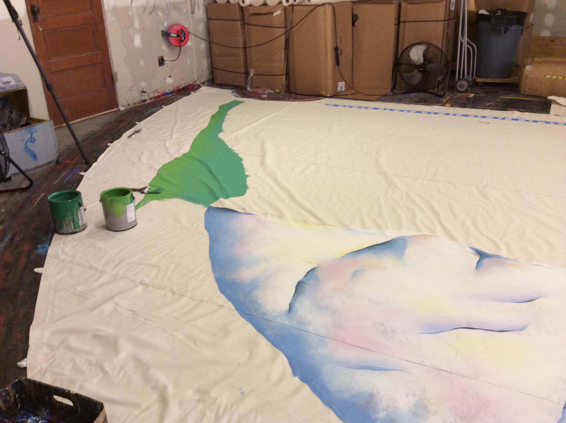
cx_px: 283
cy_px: 212
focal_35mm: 33
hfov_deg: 55.4
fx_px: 539
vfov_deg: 42.8
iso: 80
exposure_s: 1/24
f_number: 2.4
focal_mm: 3.3
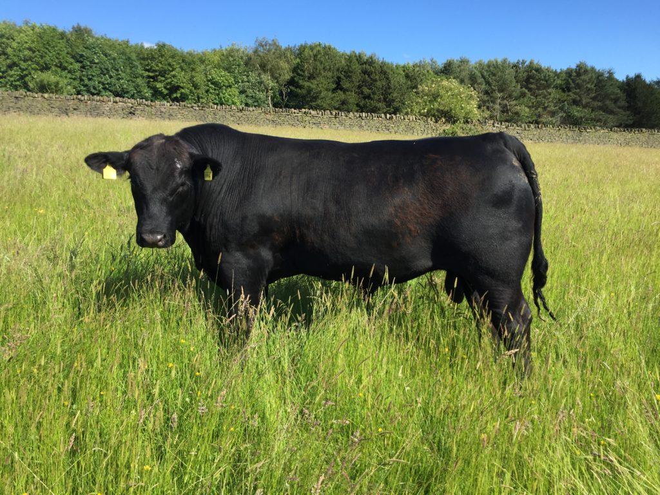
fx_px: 553
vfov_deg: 48.2
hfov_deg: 61.7
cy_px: 248
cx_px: 330
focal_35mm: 29
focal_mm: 4.15
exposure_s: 1/920
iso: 32
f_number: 2.2
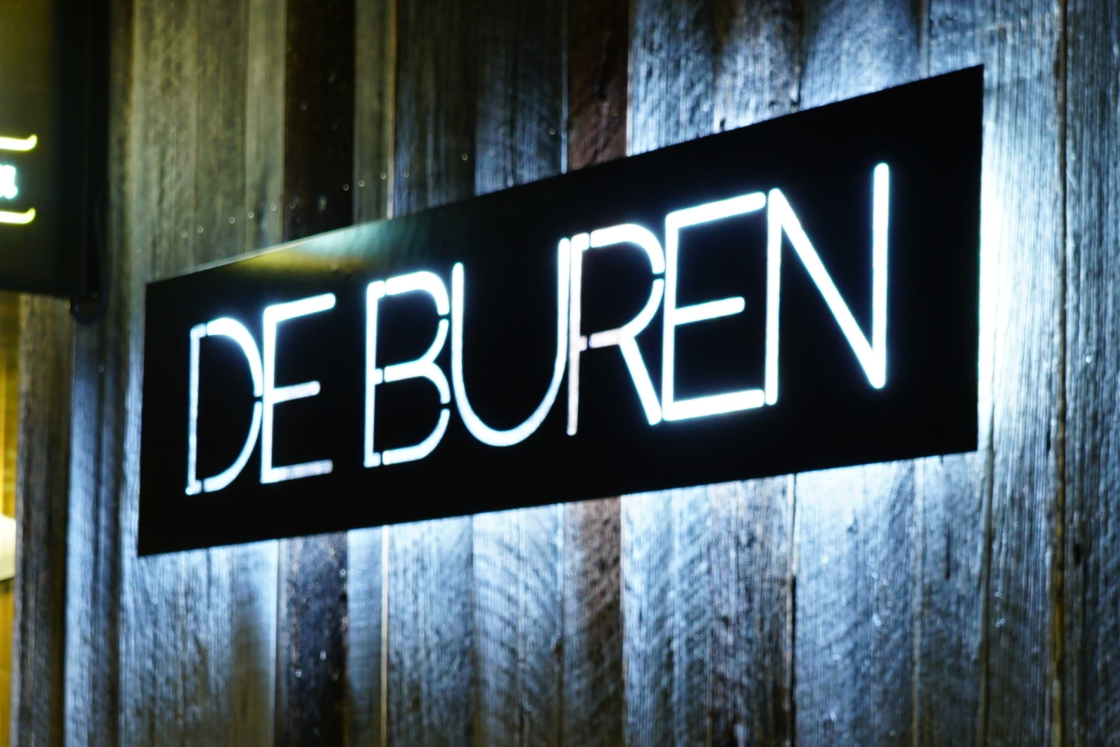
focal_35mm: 120
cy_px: 614
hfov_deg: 17.1
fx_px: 3733
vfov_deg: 11.4
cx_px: 565
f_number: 6.3
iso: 200
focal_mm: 28
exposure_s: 8
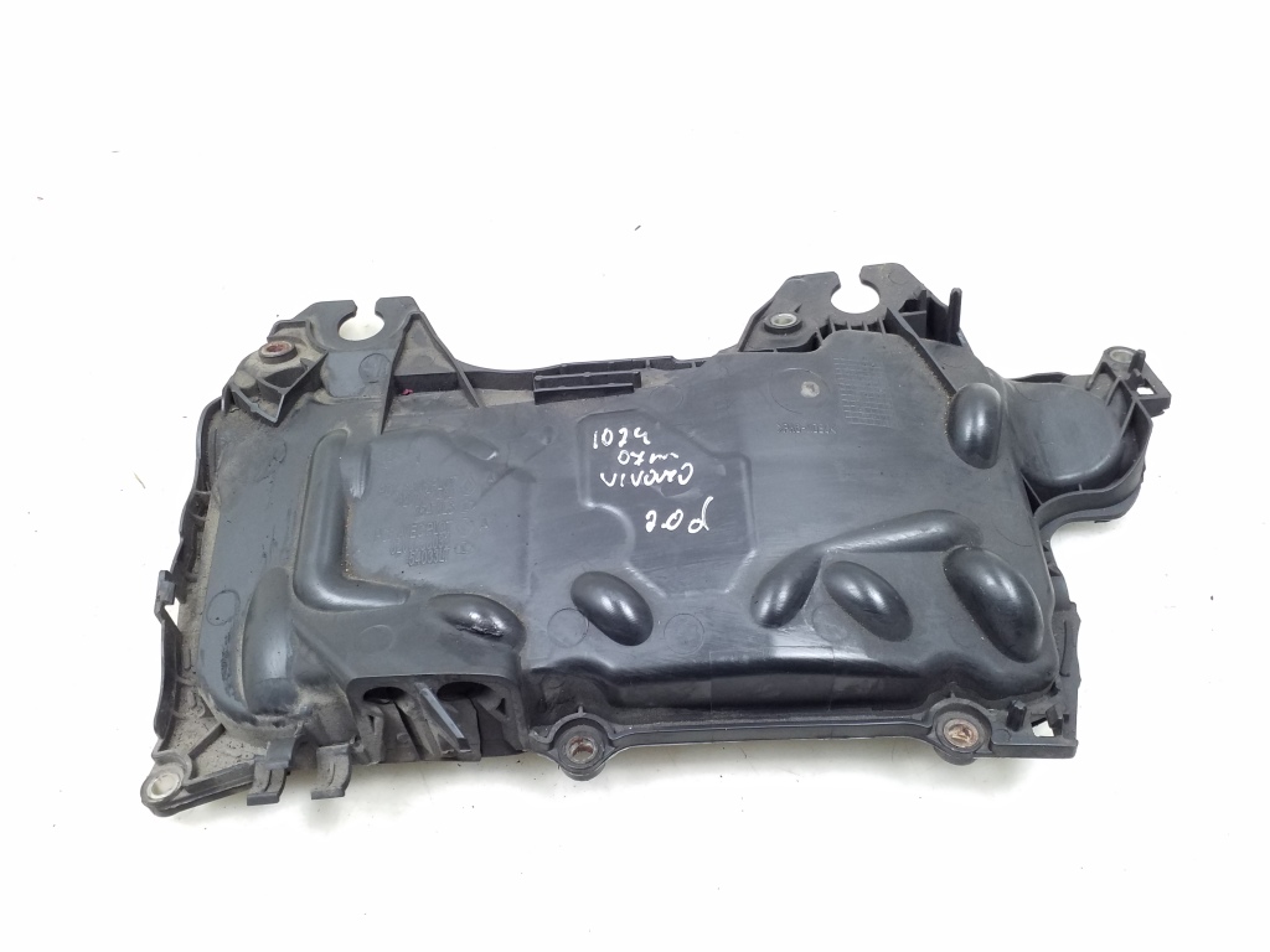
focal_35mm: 27
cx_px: 635
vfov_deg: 51.4
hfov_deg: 65.3
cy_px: 476
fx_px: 991
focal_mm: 3.6
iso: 160
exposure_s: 1/25
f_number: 1.9
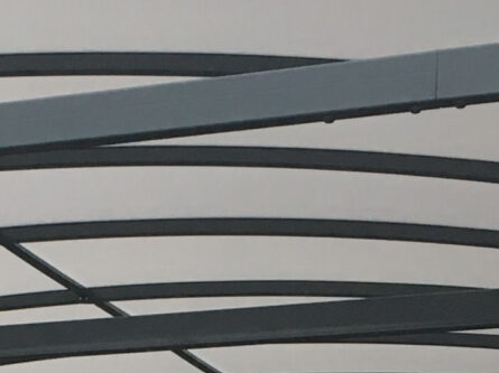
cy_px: 718
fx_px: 2405
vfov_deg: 8.5
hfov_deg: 11.6
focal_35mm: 167
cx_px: -117
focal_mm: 4.15
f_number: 2.2
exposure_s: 1/33
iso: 40
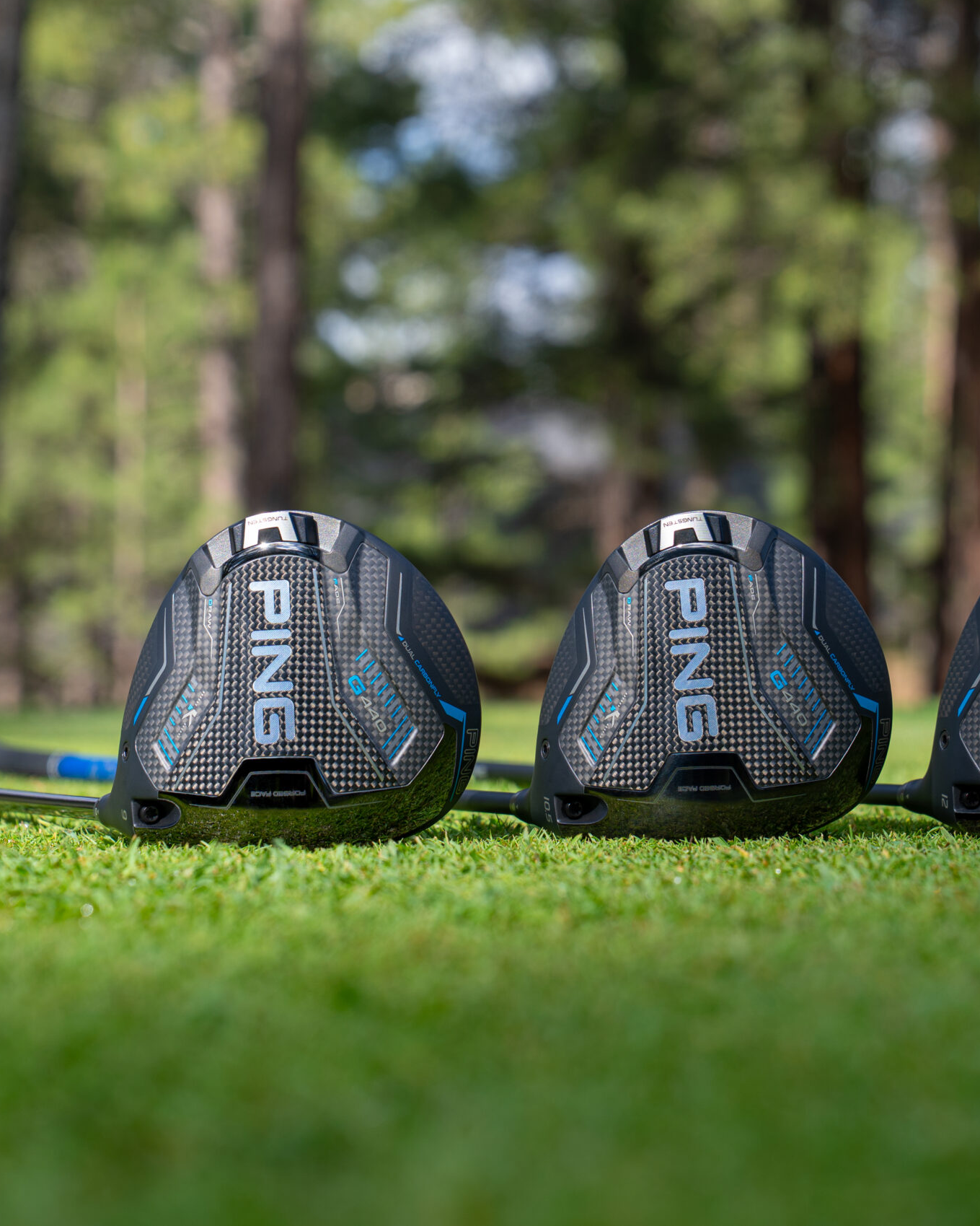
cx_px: 648
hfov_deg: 15.5
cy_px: 611
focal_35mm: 99
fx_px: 3590
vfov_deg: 19.4
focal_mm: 70
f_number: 5.6
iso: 160
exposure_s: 1/160
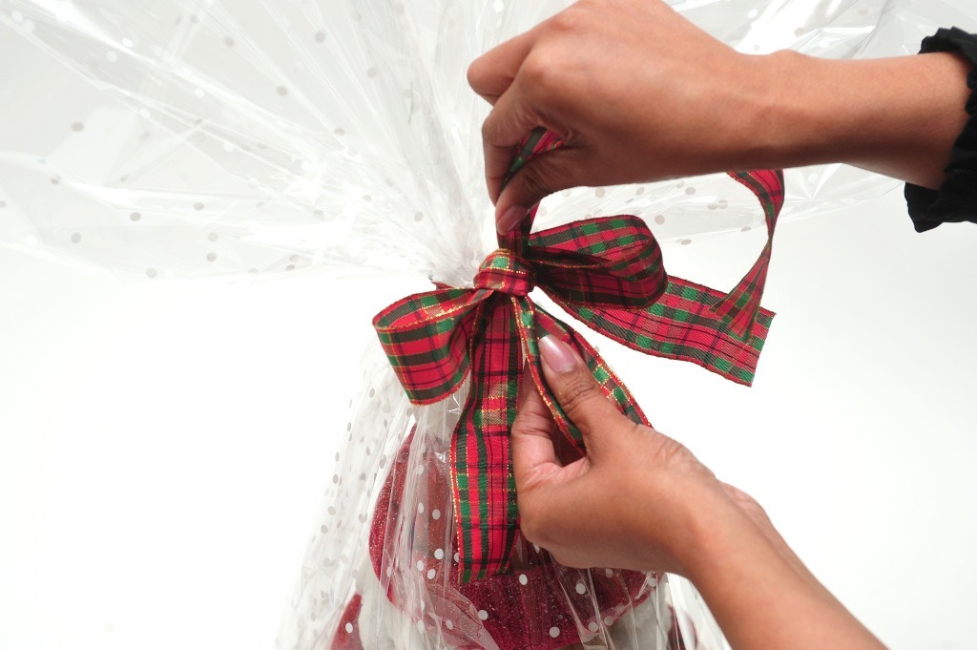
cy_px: 325
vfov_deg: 21.9
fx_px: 1681
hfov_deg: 32.4
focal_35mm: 62
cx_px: 488
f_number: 7.1
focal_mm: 62
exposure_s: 1/125
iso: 500
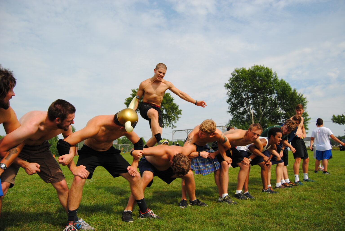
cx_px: 172
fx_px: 259
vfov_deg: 48.0
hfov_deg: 67.3
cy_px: 116
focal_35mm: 27
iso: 100
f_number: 4
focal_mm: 18
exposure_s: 1/1000
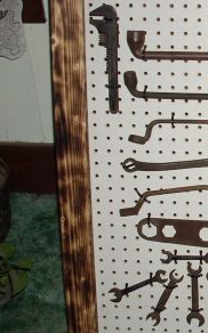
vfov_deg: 24.1
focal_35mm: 86
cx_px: 307
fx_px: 782
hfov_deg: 14.2
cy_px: 163
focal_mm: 6.2
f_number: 2.8
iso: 64
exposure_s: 1/60
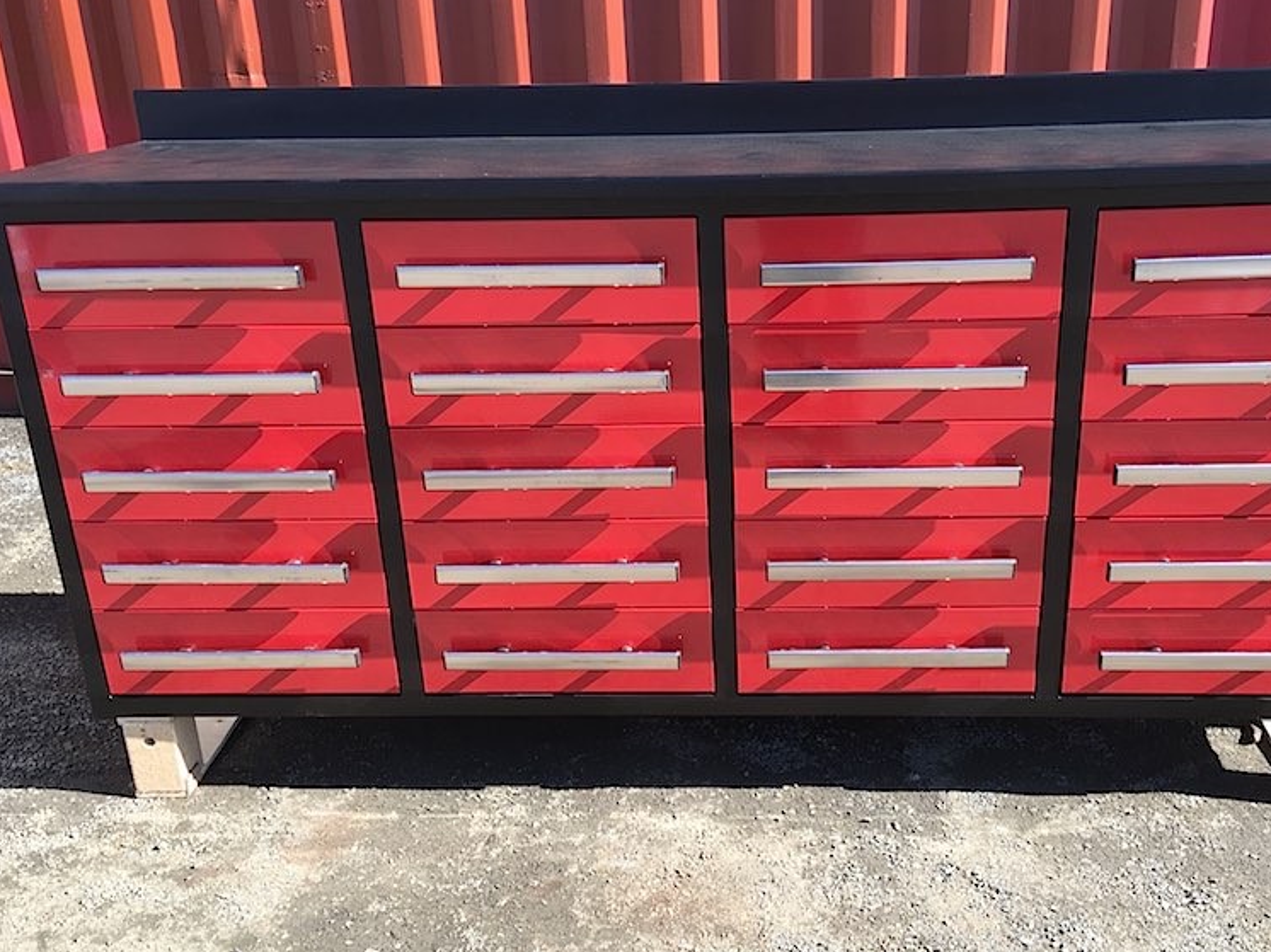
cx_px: 736
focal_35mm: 35
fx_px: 1285
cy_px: 534
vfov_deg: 40.6
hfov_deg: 52.4
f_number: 2.2
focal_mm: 4.15
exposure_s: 1/407
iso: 25
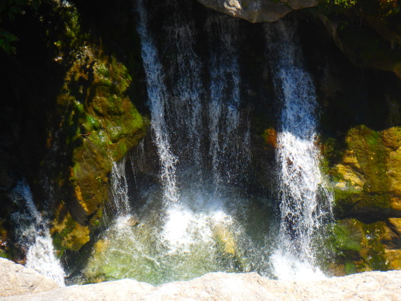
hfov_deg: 38.9
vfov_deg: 29.7
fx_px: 568
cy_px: 150
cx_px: 200
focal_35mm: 49
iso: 125
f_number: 5.2
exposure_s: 1/320
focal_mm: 8.7
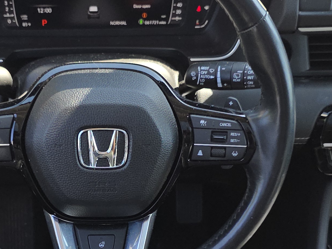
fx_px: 719
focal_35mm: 75
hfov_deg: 25.7
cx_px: 89
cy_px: 237
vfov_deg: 19.2
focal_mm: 6.3
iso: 50
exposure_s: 1/359
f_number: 1.7
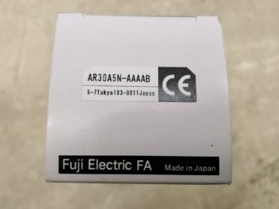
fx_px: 209
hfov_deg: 67.3
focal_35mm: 26
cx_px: 140
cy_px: 104
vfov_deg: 53.0
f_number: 1.8
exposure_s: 1/30
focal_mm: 3.59
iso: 432
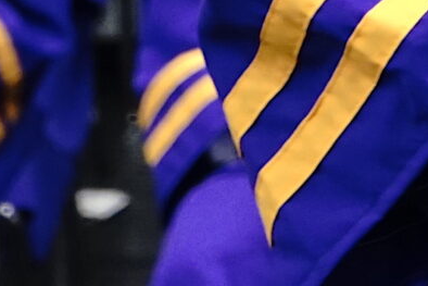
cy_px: -508
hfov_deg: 4.5
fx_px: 5411
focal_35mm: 455
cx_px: 684
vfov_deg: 3.0
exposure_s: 1/80
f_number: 5.6
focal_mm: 70
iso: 2000
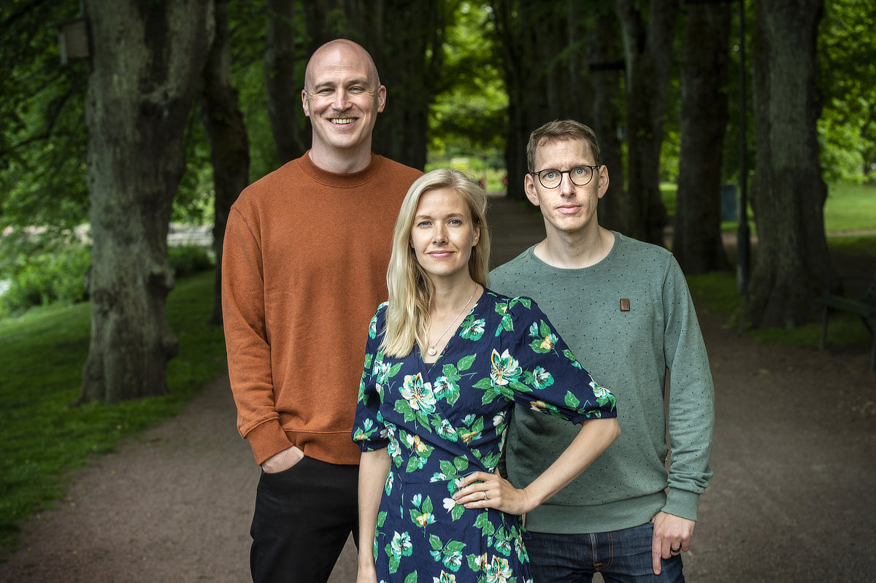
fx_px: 1703
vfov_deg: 19.4
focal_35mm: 70
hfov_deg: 28.9
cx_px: 438
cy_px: 292
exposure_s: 1/400
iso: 640
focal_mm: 70
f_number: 6.3
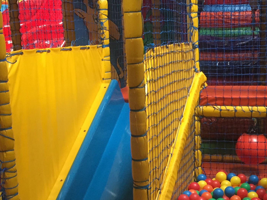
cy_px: 146
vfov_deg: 21.8
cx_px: 191
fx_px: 517
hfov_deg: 28.6
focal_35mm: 67
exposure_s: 1/33
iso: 250
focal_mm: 4.15
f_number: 2.2
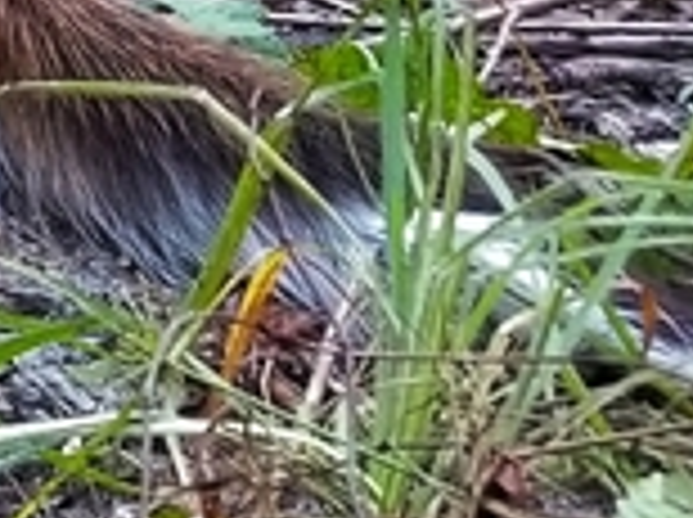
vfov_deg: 6.9
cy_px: -694
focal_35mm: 203
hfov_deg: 7.6
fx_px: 4058
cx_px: -1814
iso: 64
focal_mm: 4.3
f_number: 1.7
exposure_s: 1/50
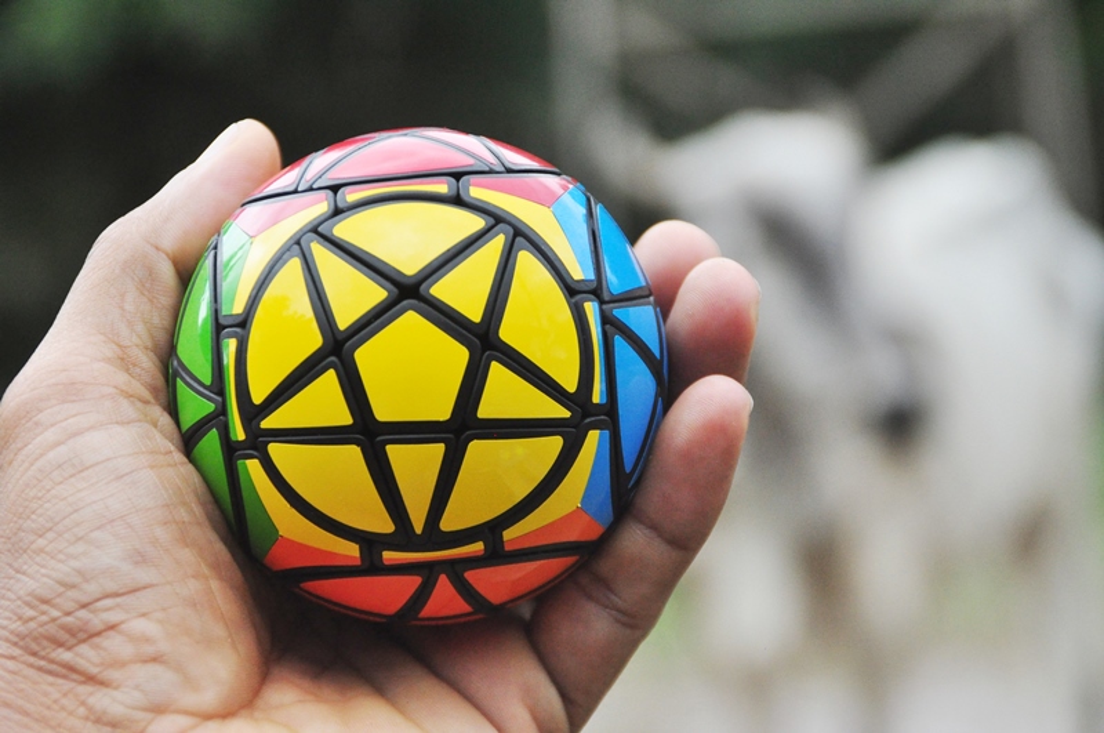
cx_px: 552
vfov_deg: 12.1
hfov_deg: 18.2
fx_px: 3445
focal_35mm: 112
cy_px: 366
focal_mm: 75
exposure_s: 1/2000
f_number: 6.3
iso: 1250
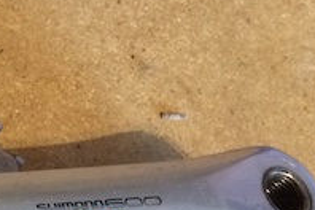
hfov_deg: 14.8
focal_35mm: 122
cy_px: 364
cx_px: -239
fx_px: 1067
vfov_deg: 10.6
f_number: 2.2
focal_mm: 4.15
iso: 320
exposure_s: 1/17
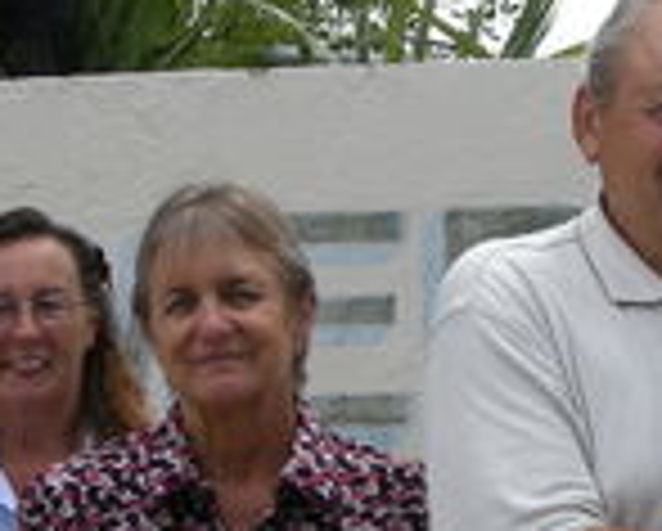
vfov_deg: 9.7
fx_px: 3119
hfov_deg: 12.0
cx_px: 657
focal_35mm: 159
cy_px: 468
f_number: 2.9
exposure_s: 1/744
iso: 64
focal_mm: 8.5
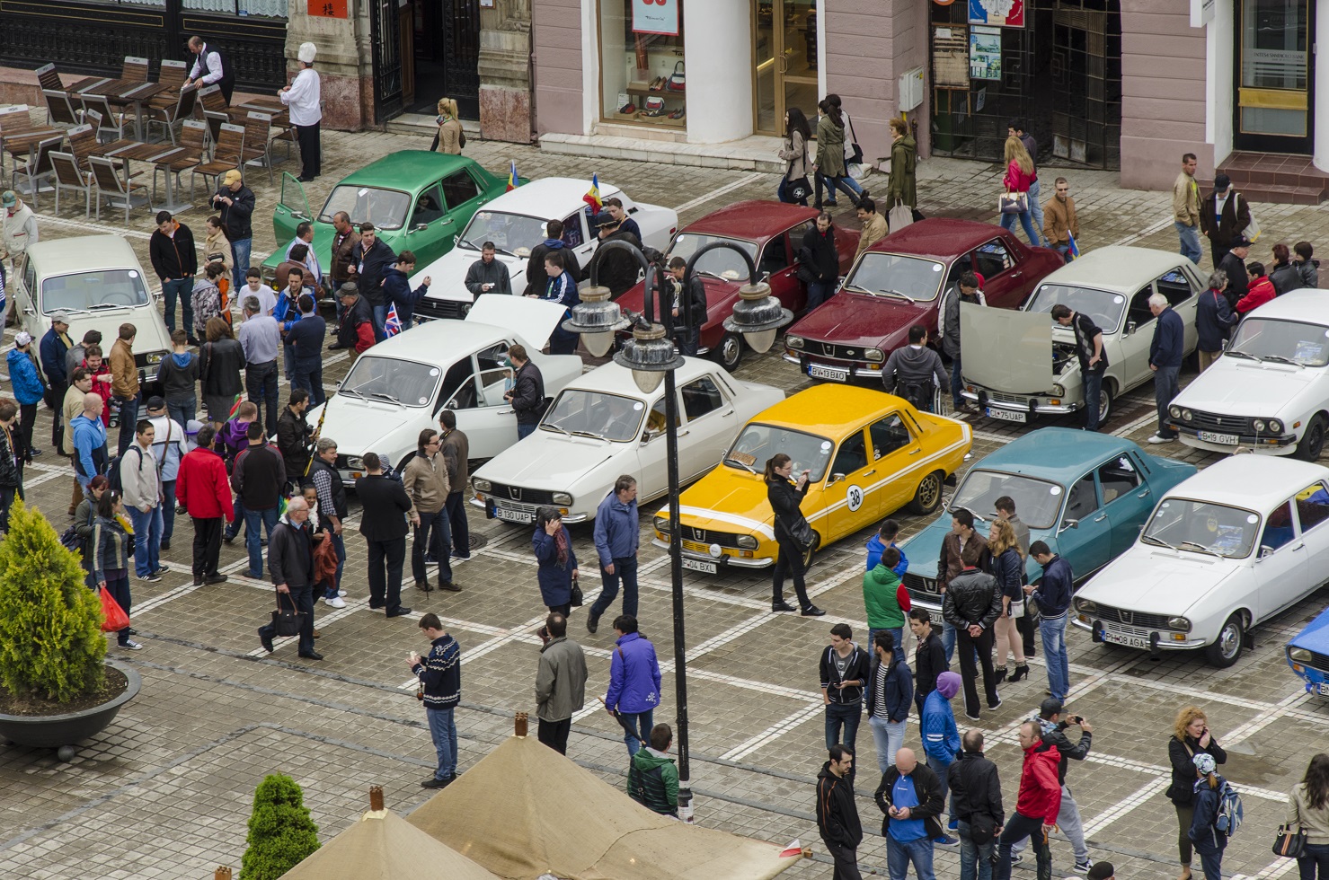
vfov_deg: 9.3
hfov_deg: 14.0
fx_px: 5416
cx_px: 664
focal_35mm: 147
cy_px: 440
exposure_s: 1/250
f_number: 8
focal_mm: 98
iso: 140
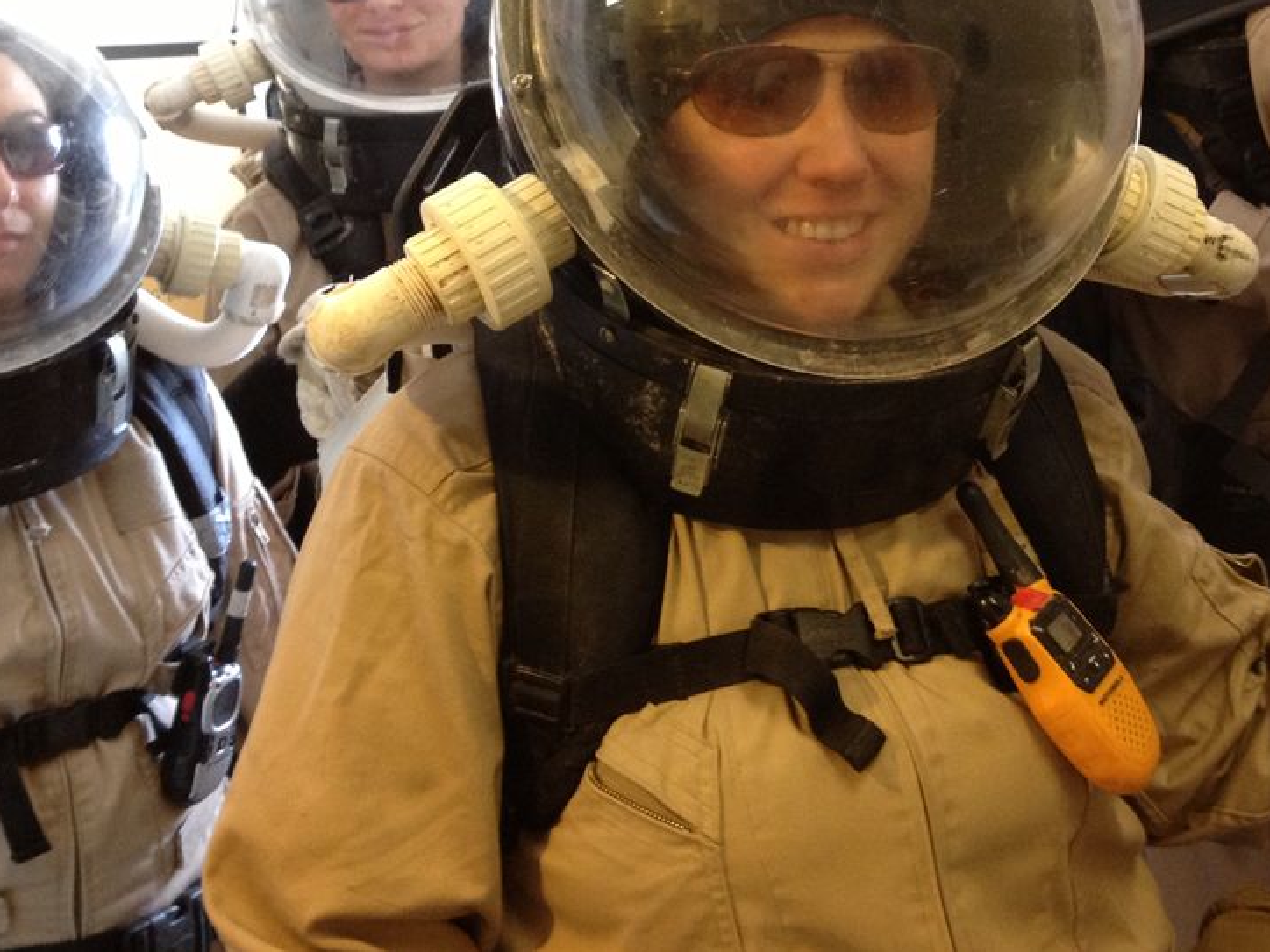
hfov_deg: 33.0
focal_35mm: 58
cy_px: 165
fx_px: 2128
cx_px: 817
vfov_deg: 24.7
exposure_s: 1/20
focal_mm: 4.28
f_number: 2.4
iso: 200
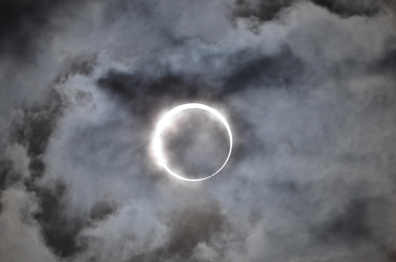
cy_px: 131
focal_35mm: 750
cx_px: 198
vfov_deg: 1.8
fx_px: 8233
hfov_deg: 2.8
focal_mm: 500
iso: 1600
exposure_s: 1/3
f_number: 11
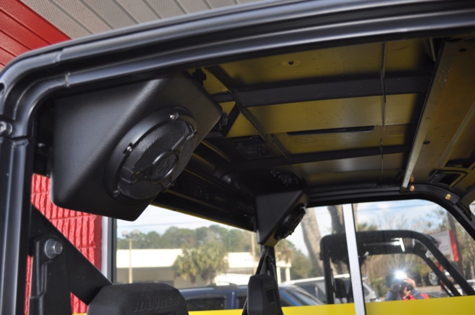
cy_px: 158
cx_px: 238
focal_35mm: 36
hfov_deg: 53.2
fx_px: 474
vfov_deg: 36.8
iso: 220
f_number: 4
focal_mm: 24
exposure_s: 1/200
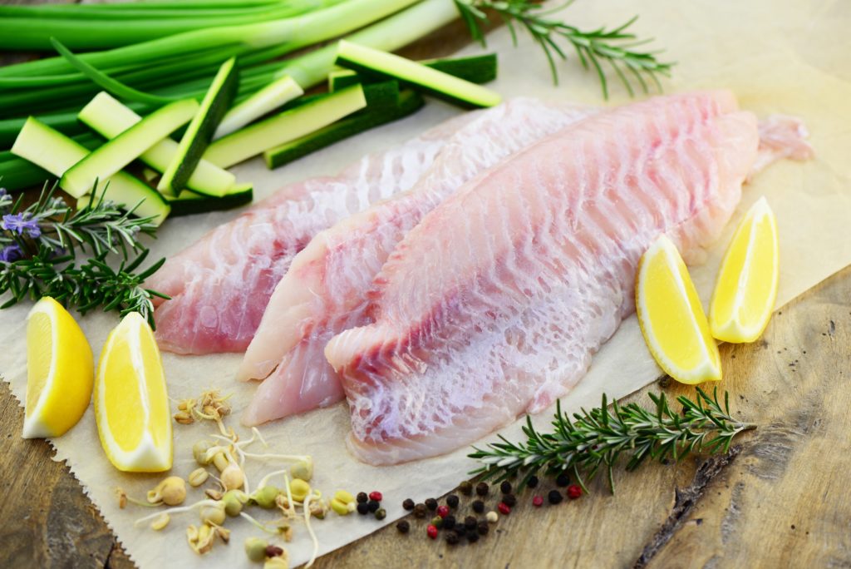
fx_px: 2483
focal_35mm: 105
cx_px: 426
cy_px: 284
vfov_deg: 13.1
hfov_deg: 19.4
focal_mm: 105
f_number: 4.5
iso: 100
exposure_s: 1/125
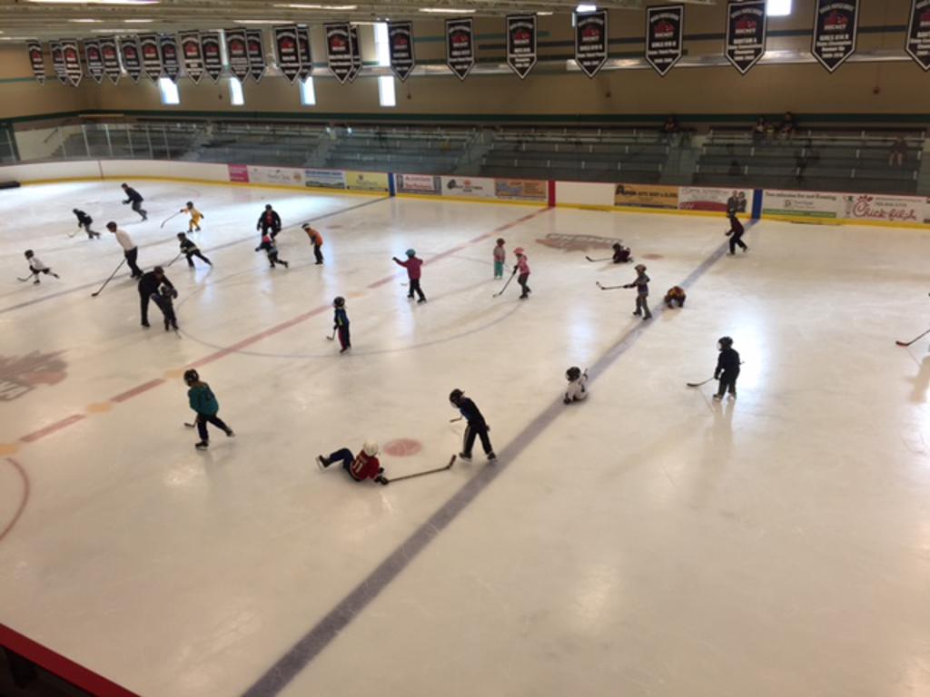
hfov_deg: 61.7
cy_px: 348
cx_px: 465
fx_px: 779
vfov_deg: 48.2
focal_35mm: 29
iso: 32
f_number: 2.2
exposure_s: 1/60
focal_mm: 4.15
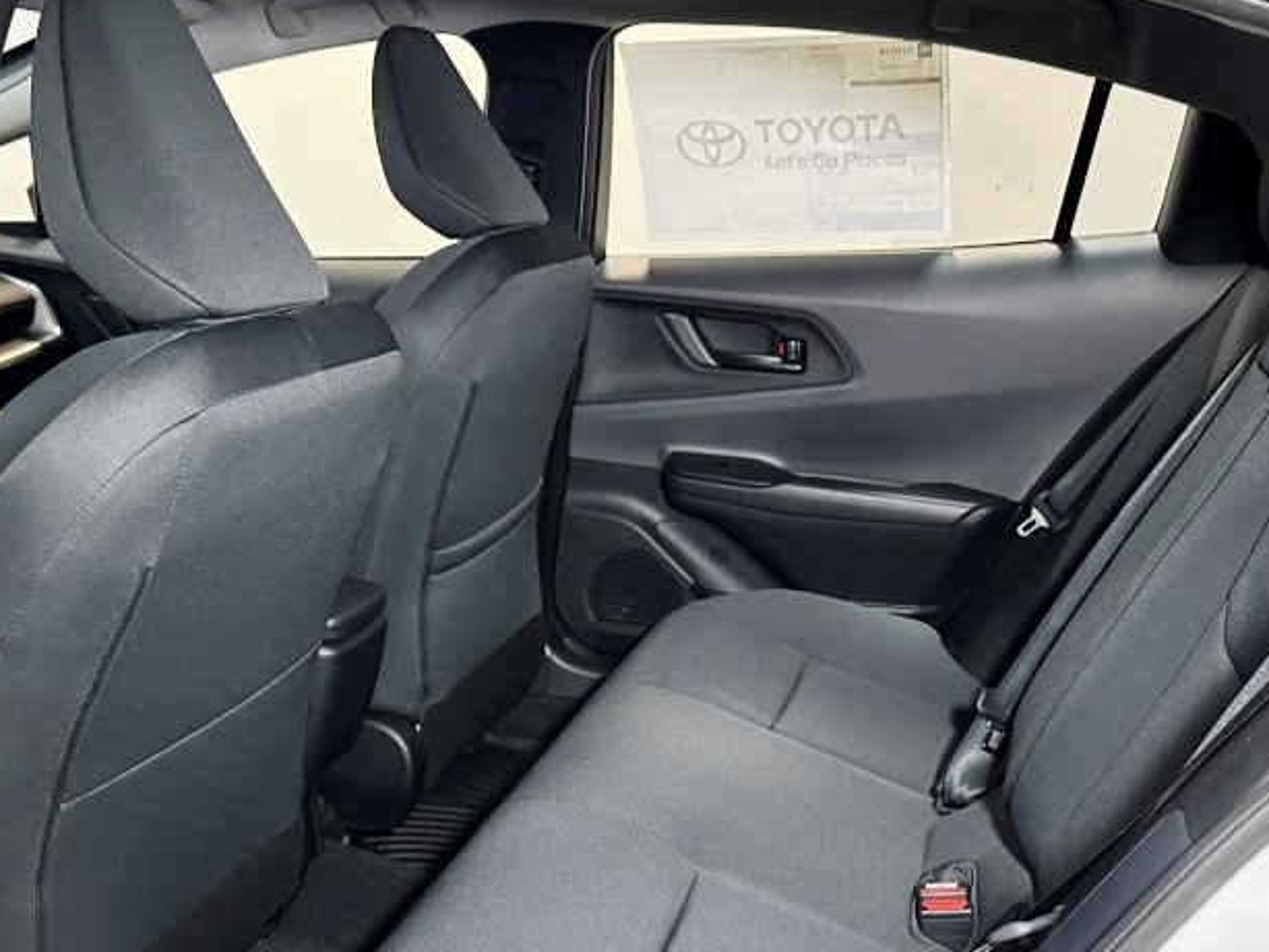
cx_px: 639
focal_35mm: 40
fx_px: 1467
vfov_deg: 35.4
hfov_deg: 46.8
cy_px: 688
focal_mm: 6.86
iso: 640
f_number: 1.78
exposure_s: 1/60
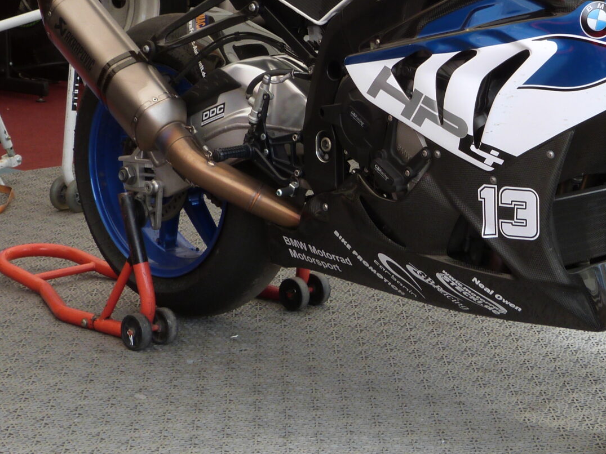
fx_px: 1768
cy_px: 121
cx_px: 486
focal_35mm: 101
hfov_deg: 19.3
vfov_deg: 14.6
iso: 100
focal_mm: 9.4
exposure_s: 1/100
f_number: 4
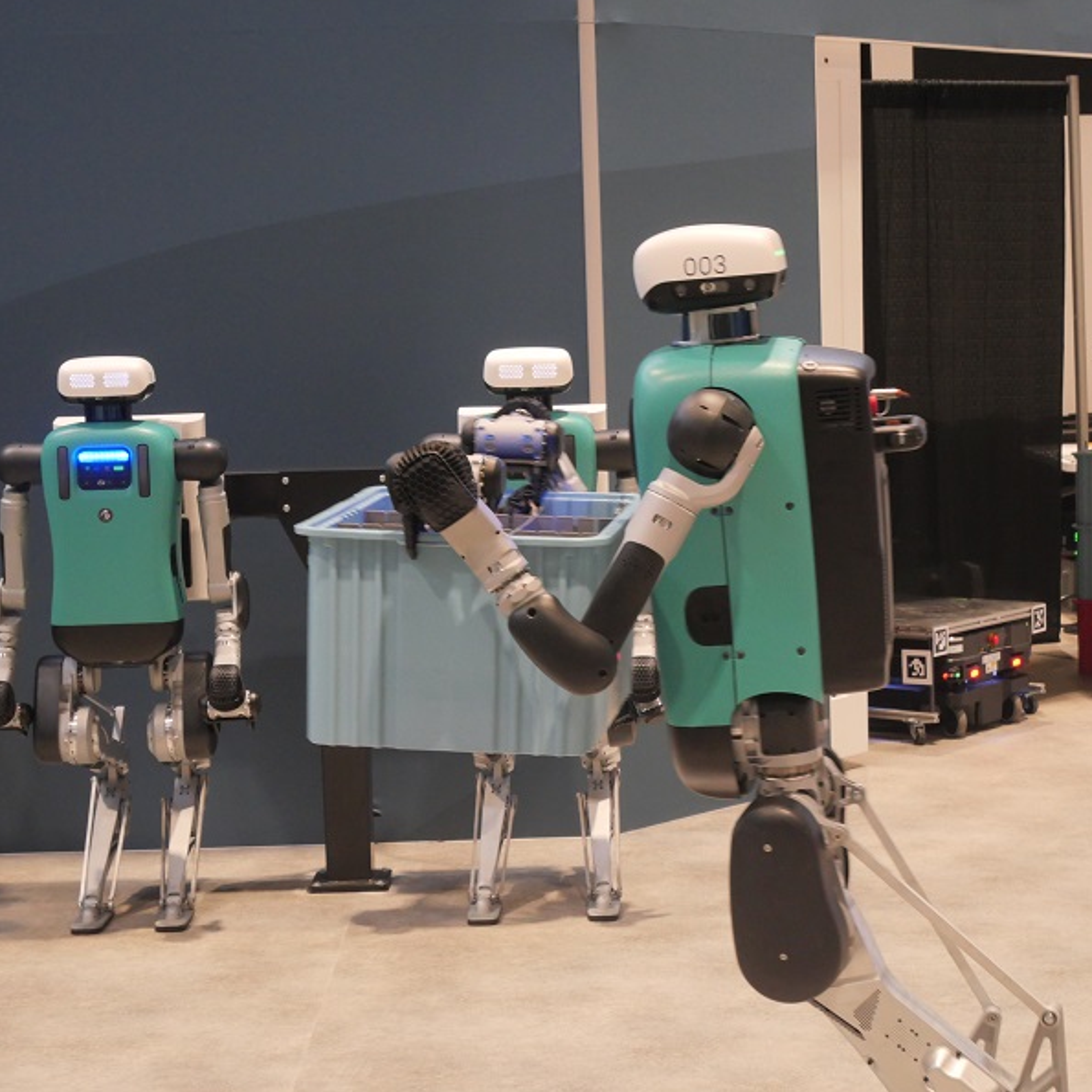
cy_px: 545
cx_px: 661
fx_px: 2712
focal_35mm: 76
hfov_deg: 22.7
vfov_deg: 22.8
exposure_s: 1/80
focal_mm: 32
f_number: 5.6
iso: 2000
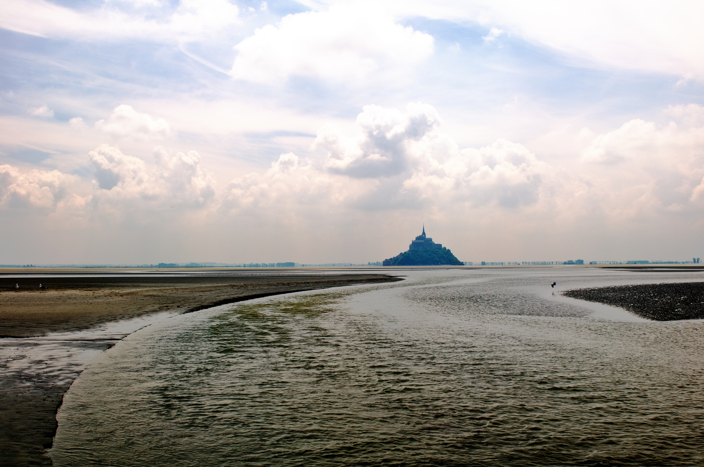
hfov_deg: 53.2
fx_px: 703
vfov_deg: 36.8
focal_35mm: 36
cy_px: 234
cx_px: 352
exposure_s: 1/125
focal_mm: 24
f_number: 8
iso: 100
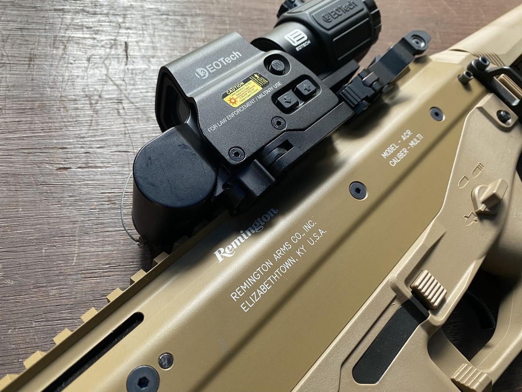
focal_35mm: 26
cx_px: 261
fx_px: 392
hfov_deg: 67.3
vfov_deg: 53.1
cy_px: 196
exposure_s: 1/50
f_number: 1.8
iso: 125
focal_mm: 4.25
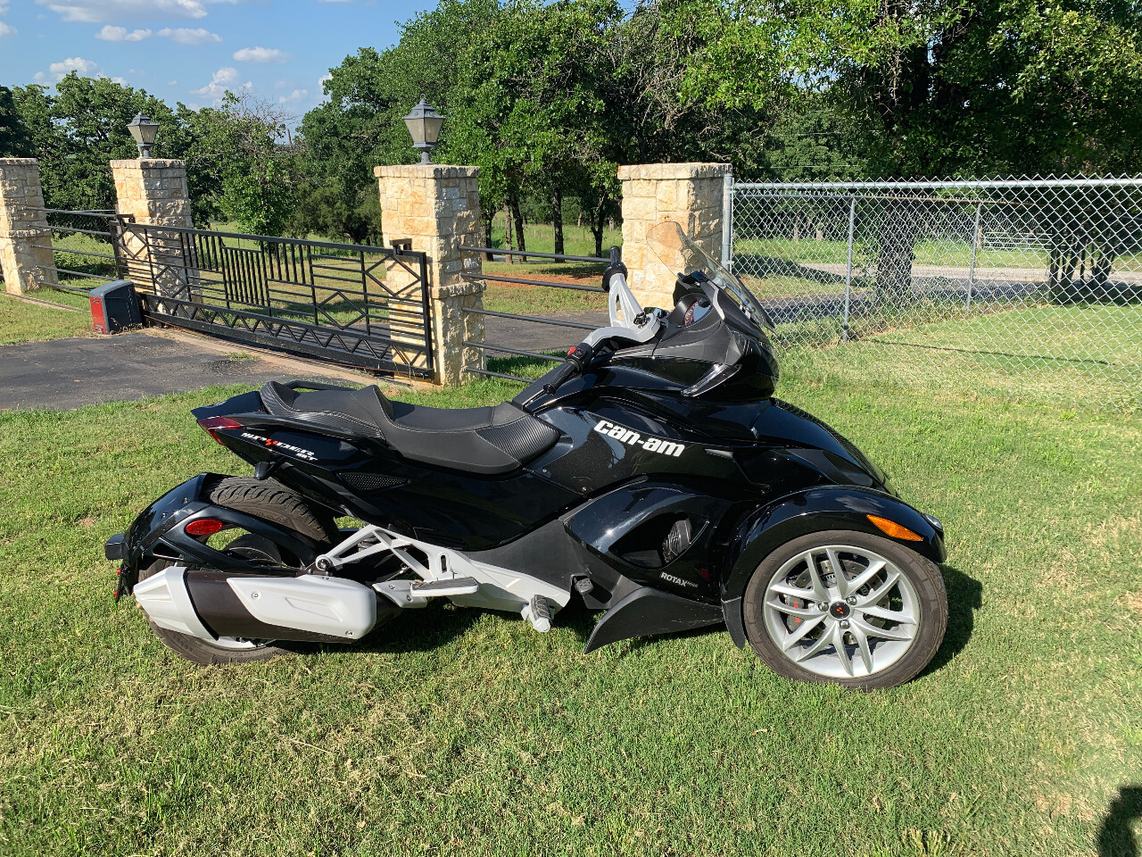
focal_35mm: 26
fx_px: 858
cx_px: 571
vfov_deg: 53.1
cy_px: 428
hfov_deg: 67.3
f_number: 1.8
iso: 25
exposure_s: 1/1136
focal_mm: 4.25
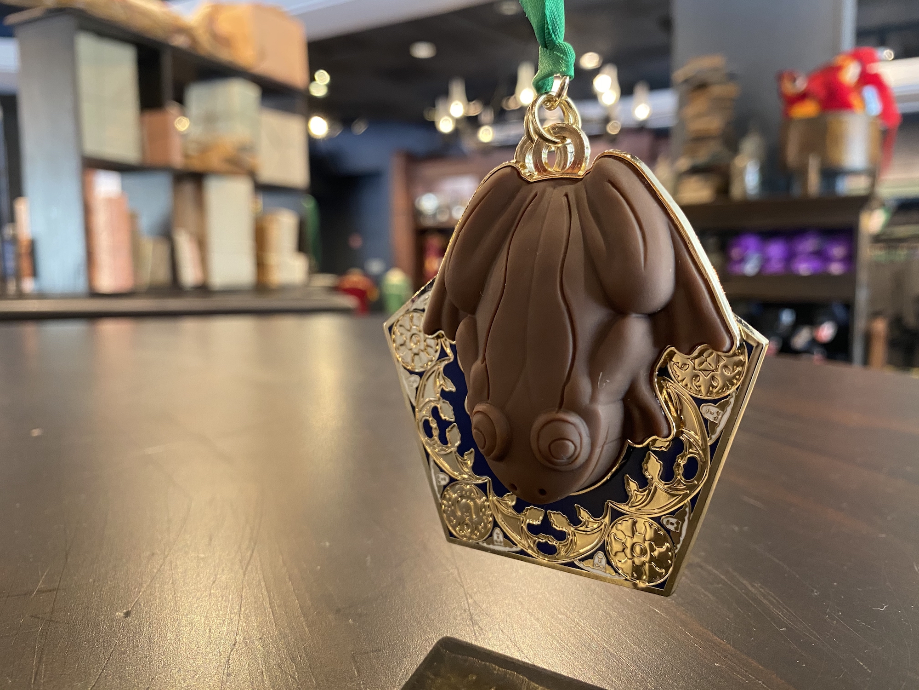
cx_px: 460
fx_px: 690
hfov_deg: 67.3
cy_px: 345
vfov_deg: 53.1
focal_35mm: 26
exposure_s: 1/60
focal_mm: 4.25
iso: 320
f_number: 1.8
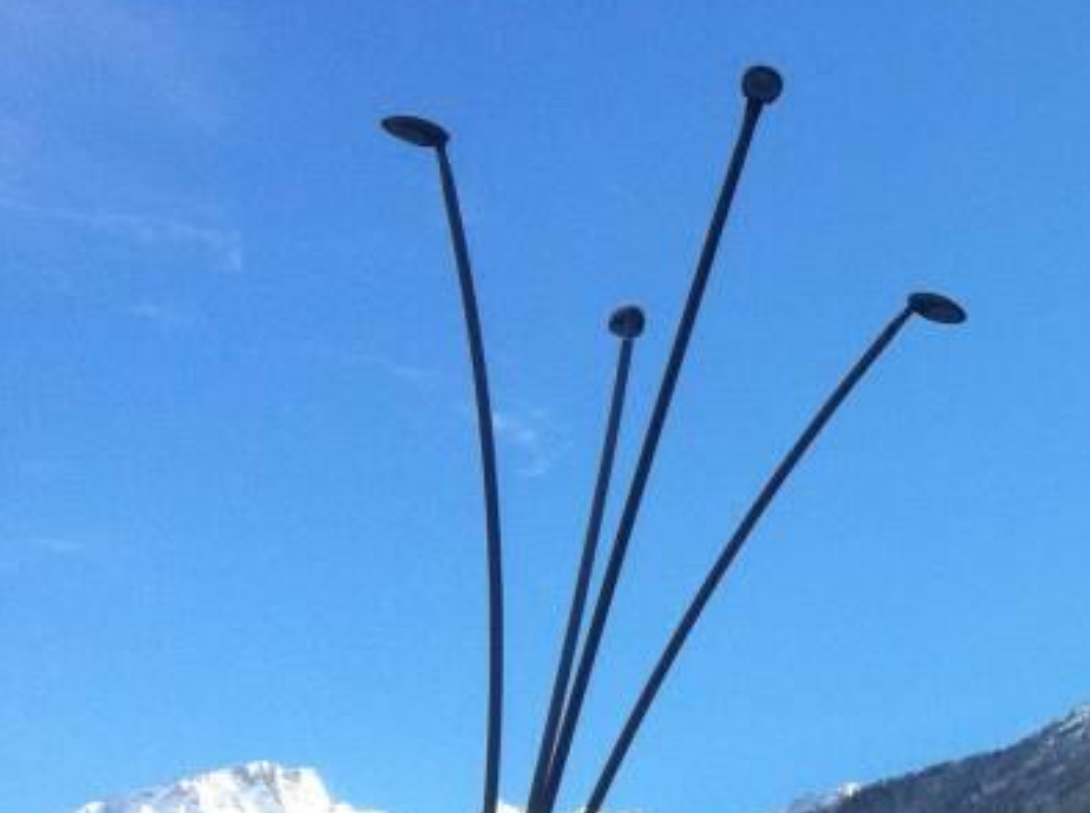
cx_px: 1414
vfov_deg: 16.1
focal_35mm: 91
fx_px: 2860
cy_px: 668
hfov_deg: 19.8
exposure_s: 1/1077
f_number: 2.8
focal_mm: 3.85
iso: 80
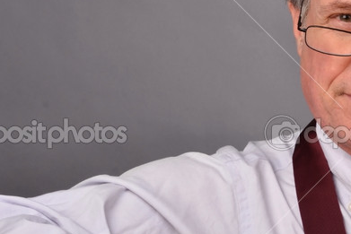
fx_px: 1453
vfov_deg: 9.2
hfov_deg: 13.5
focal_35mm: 149
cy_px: 134
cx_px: 366
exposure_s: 1/80
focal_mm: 38
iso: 125
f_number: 20
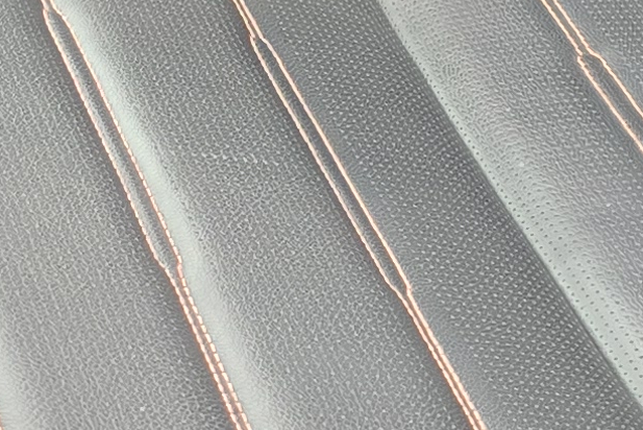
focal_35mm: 155
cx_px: 123
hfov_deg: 13.2
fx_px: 2770
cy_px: -241
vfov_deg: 8.6
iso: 200
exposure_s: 1/120
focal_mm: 6.3
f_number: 1.7
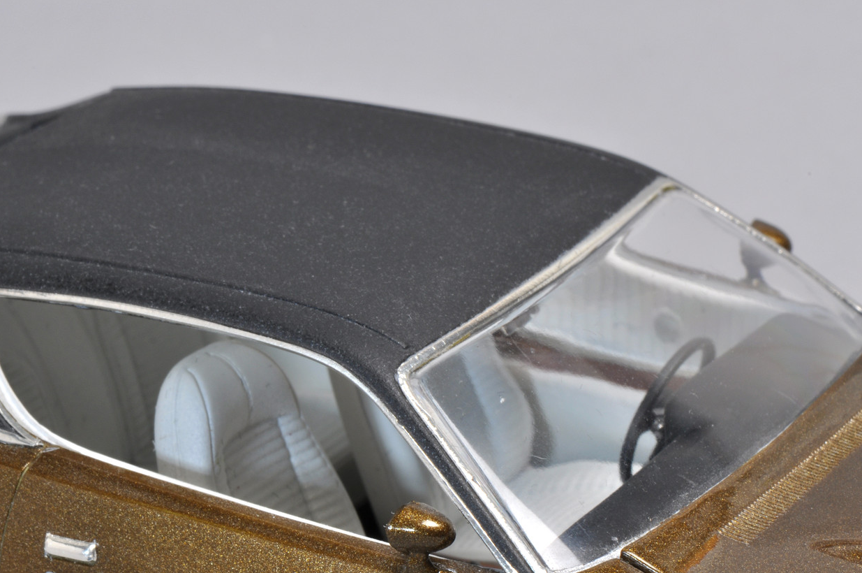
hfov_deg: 14.2
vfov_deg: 9.5
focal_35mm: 145
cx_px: 436
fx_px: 3457
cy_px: 324
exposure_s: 1/60
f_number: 32
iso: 200
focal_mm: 85
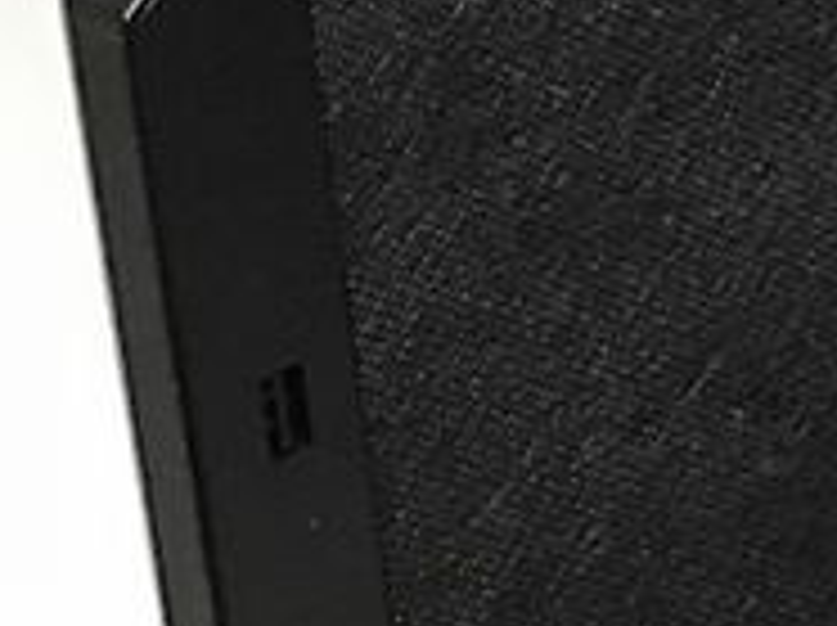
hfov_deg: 10.2
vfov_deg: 8.1
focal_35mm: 181
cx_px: 1606
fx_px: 4371
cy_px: -126
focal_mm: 3.99
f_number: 1.8
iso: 64
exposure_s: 1/15
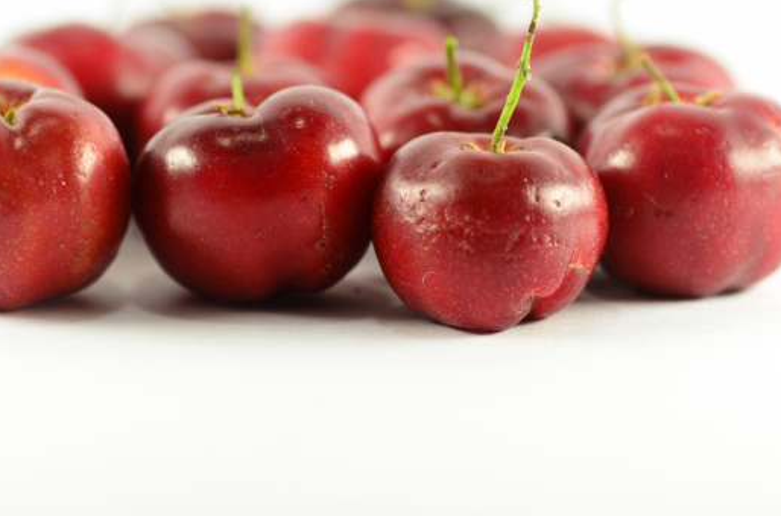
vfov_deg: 8.0
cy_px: 201
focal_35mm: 171
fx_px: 3701
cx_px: 334
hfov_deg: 12.0
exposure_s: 1/50
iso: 100
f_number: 7.1
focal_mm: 90
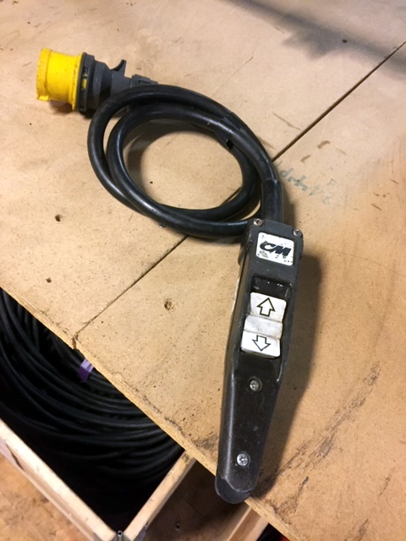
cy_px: 270
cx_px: 203
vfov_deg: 61.7
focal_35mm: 29
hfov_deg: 48.2
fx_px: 454
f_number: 2.2
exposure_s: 1/17
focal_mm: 4.15
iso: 320
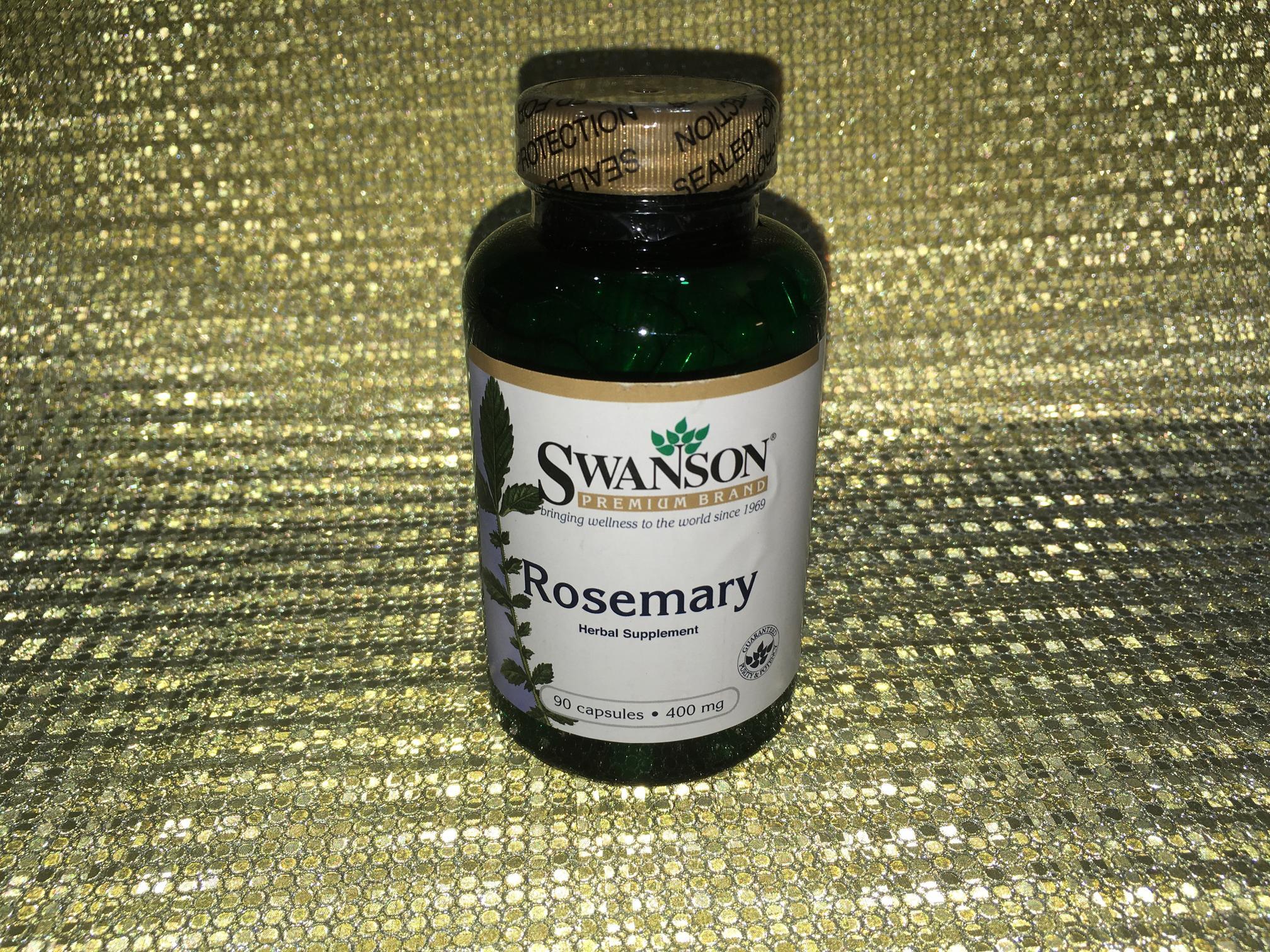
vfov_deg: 48.2
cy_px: 476
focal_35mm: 29
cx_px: 635
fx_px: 1064
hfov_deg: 61.7
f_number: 2.2
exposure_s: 1/194
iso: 25
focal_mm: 4.15
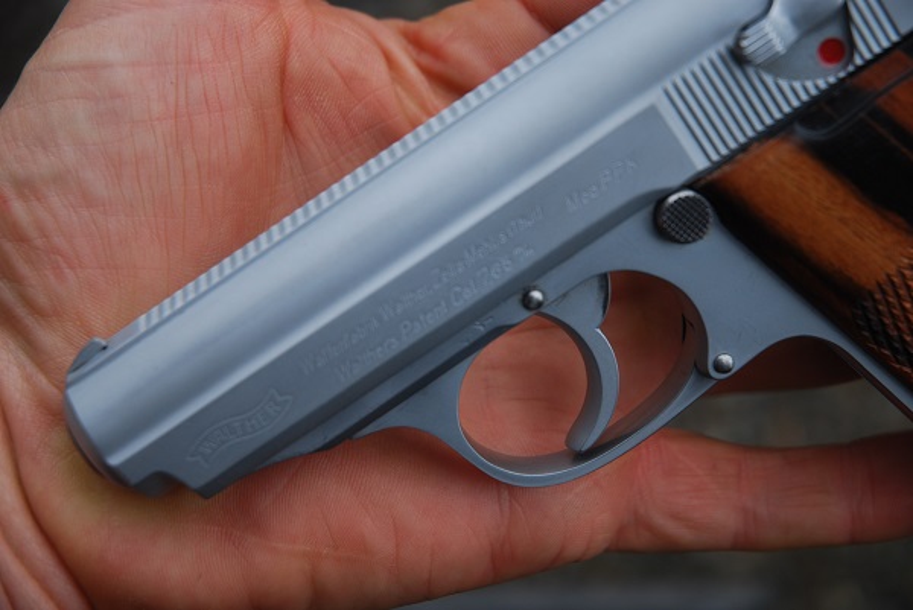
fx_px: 2665
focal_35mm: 105
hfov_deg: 19.4
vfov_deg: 13.1
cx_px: 456
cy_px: 305
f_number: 4.5
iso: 200
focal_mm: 70
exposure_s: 1/200
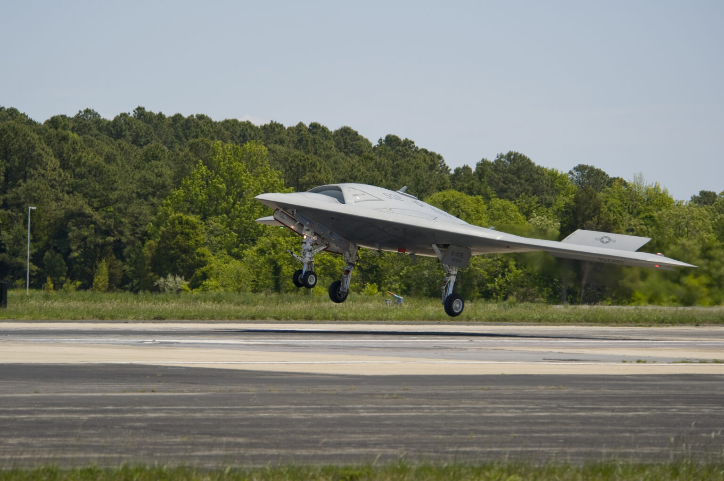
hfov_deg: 9.8
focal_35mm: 210
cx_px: 362
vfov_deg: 6.5
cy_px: 240
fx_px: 4220
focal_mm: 210
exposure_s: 1/2500
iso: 250
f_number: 5.3
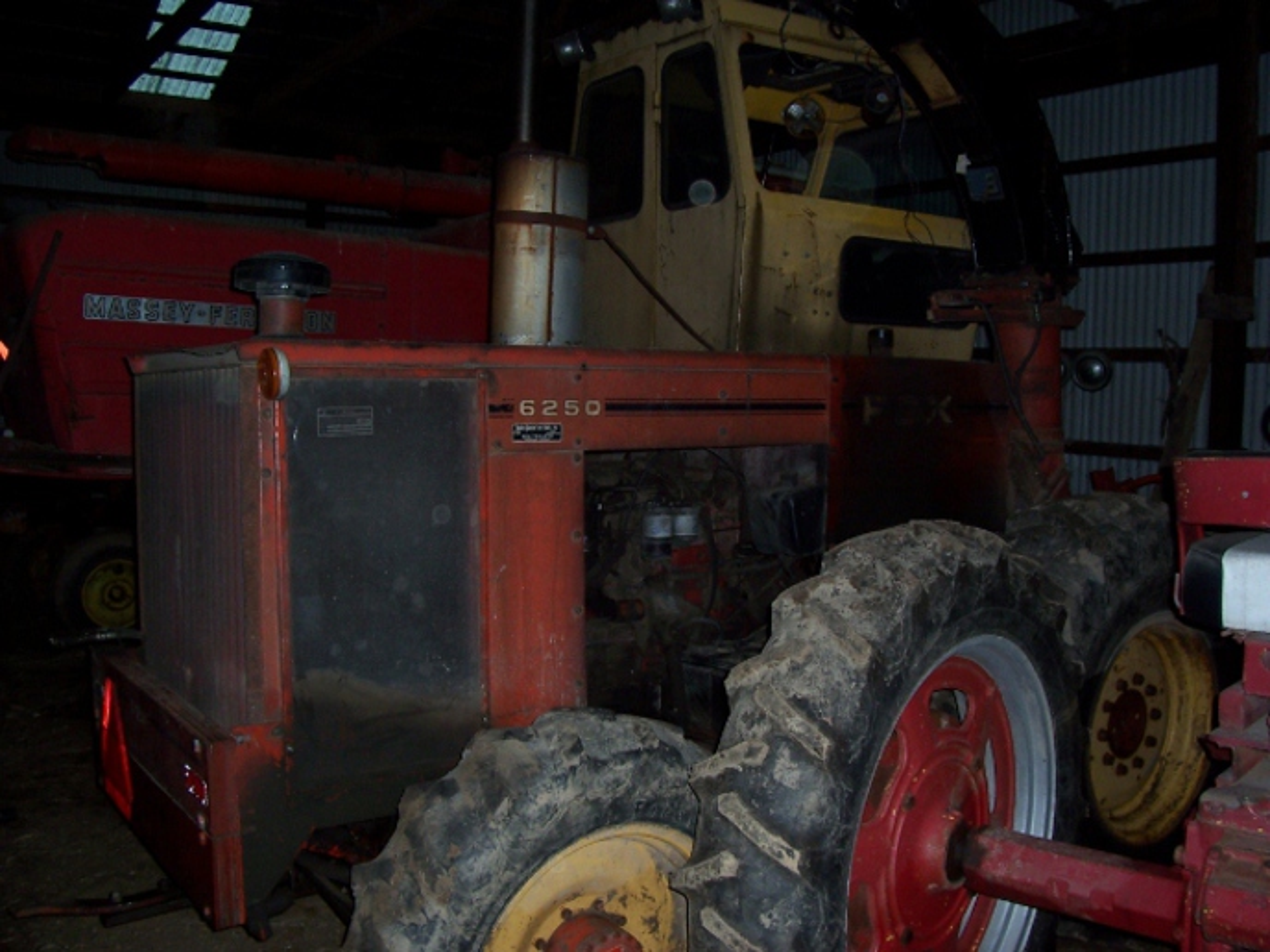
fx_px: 1247
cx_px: 635
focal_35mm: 34
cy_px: 476
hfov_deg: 54.0
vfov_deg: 41.8
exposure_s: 1/60
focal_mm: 5.6
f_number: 2.7
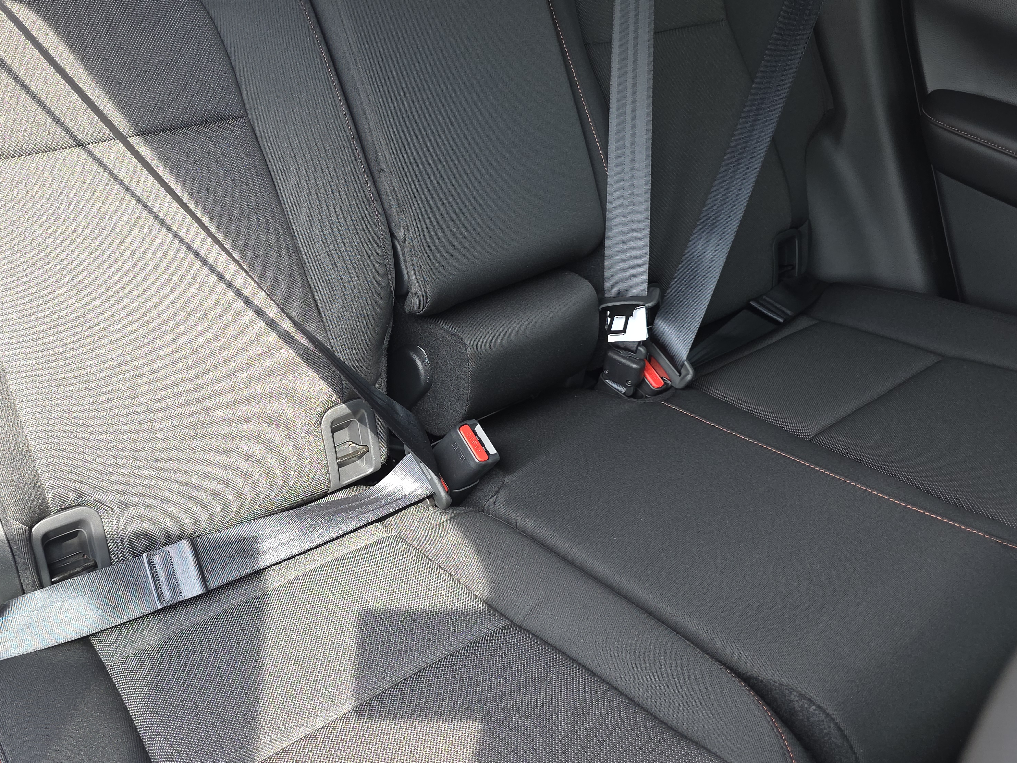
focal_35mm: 31
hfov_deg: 57.3
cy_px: 343
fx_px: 911
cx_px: 352
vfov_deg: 45.4
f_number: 1.7
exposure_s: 1/180
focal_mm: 6.3
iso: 64
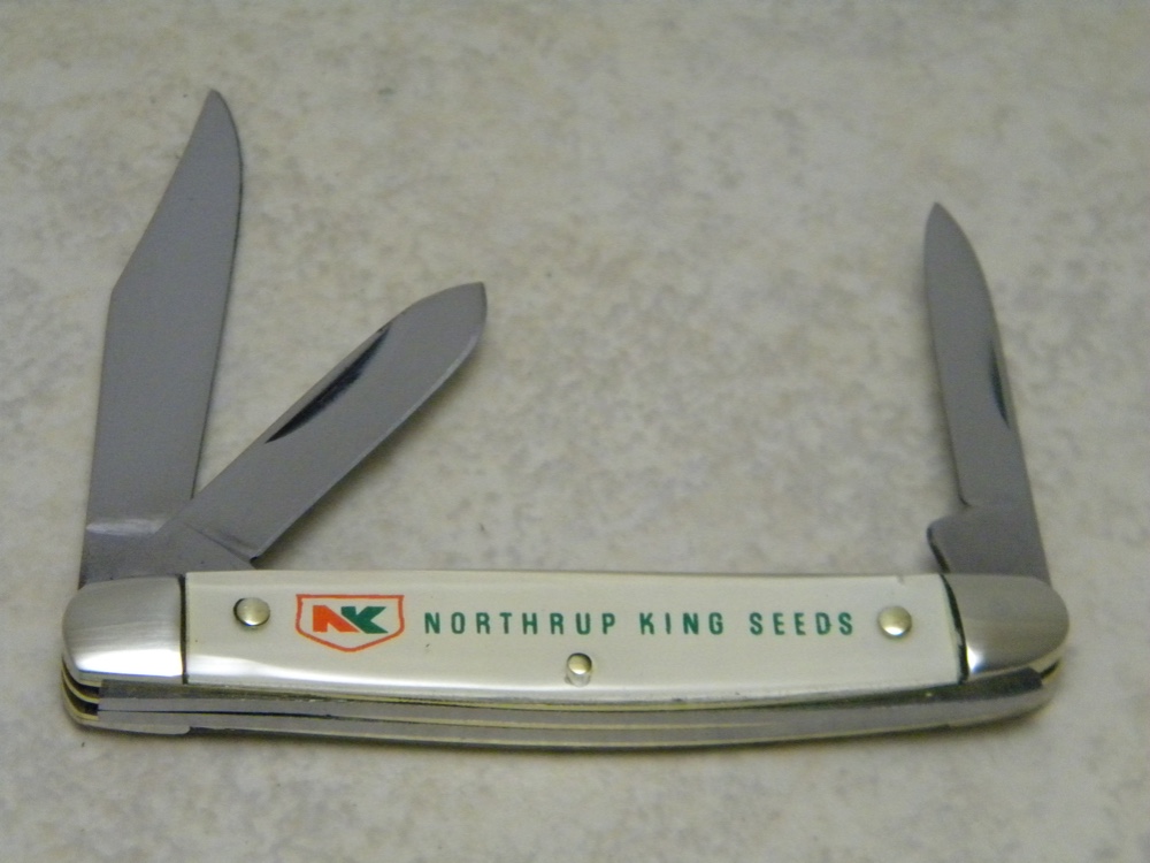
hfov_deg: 18.7
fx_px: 3488
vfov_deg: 14.1
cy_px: 432
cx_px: 575
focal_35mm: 105
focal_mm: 19
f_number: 4.7
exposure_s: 1/53.4
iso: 800
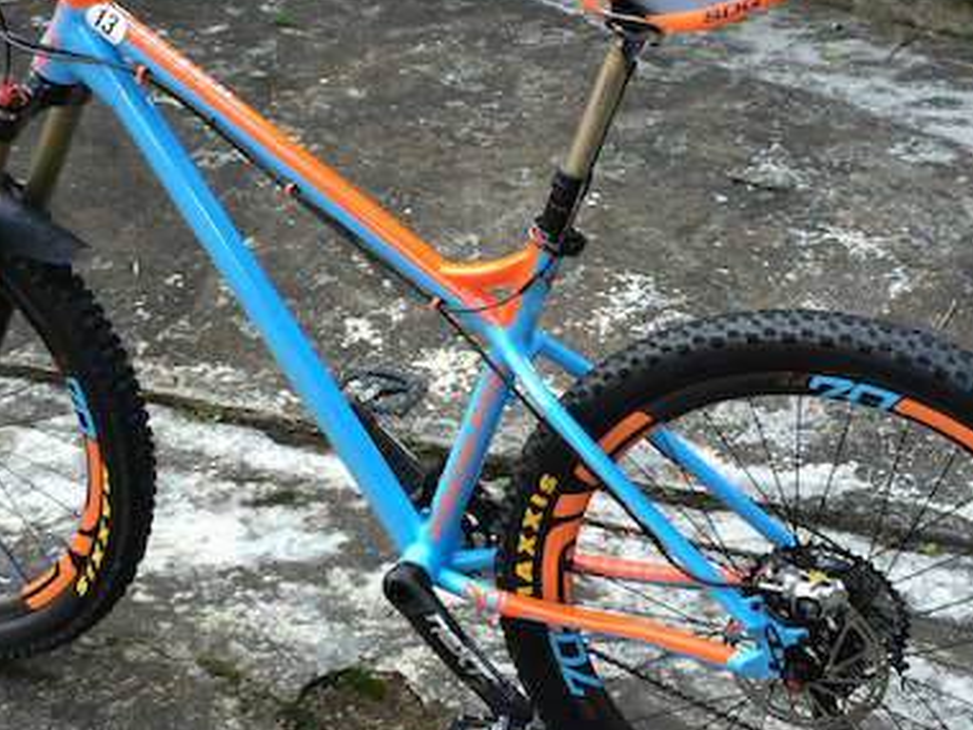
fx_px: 1715
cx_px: 399
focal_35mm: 61
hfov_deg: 31.6
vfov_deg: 24.0
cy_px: 300
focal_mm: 4.15
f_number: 2.2
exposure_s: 1/40
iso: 40
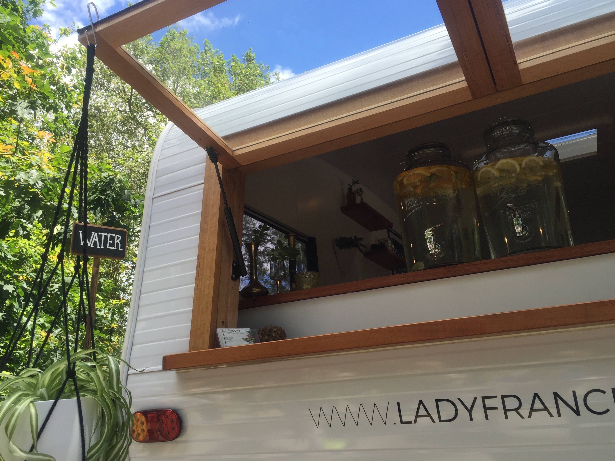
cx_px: 294
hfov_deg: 58.3
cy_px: 236
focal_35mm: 31
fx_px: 551
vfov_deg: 45.4
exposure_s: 1/732
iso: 32
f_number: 2.2
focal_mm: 4.15
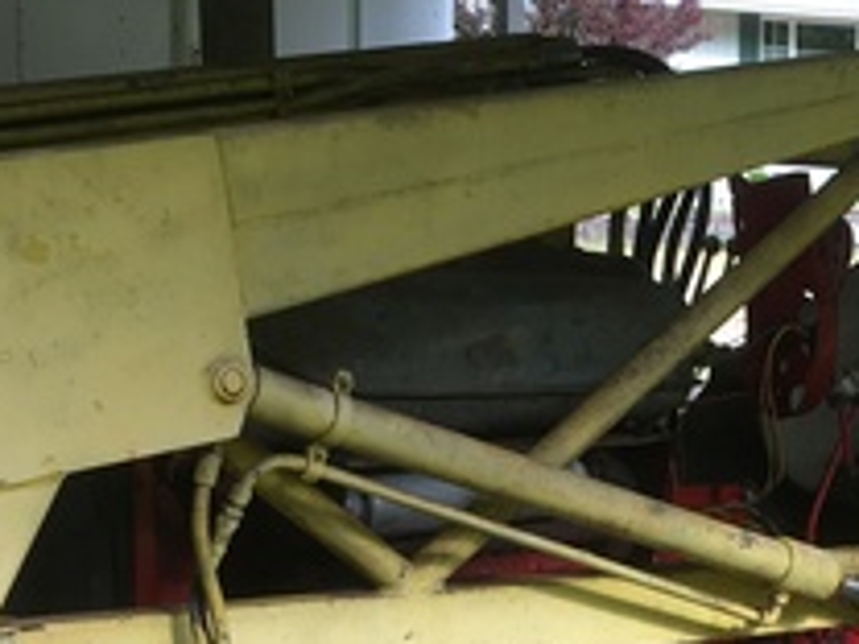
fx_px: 2382
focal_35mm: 96
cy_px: 677
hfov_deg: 19.8
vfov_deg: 15.1
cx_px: 867
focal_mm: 4.15
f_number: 2.2
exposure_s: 1/127
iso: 25
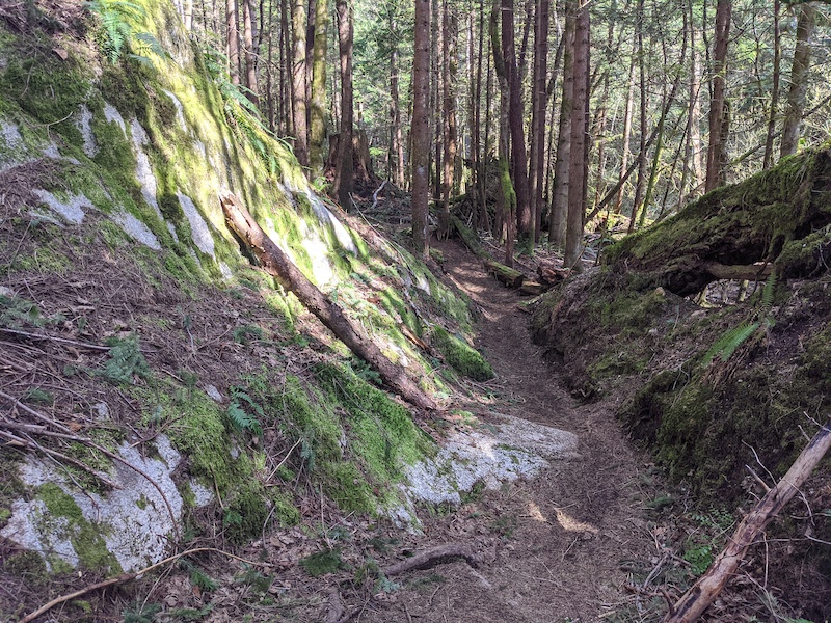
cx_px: 416
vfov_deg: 51.4
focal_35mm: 27
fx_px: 648
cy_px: 312
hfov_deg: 65.3
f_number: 1.73
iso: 58
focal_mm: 4.38
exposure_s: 1/361
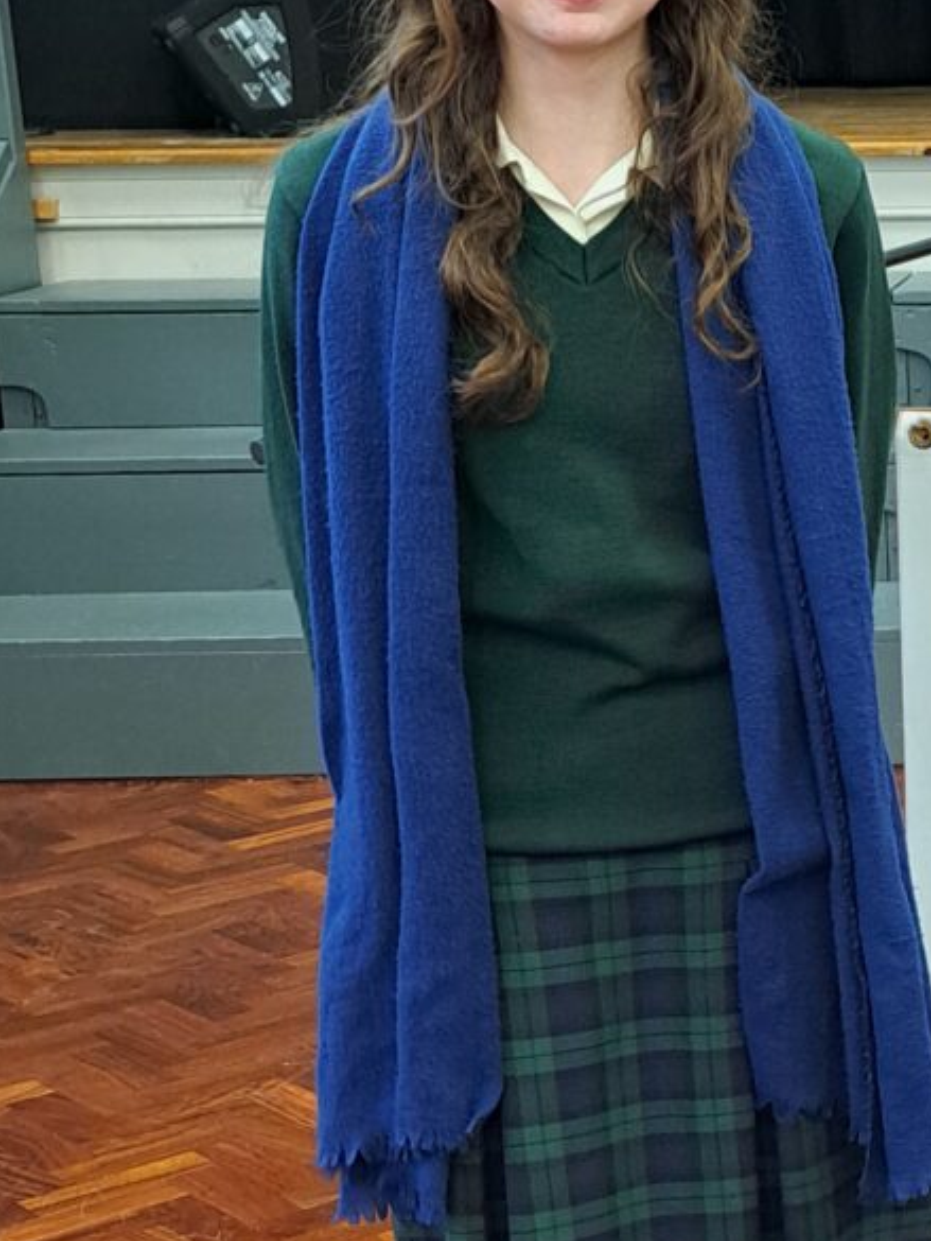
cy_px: 658
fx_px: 3011
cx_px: 1349
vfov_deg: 23.3
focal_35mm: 84
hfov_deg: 16.2
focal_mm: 5.23
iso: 250
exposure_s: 1/50
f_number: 1.8
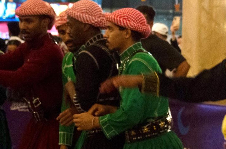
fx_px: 1039
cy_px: 69
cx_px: 132
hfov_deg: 12.4
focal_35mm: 166
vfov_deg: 8.2
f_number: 5
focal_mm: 50
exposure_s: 1/100
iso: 3200
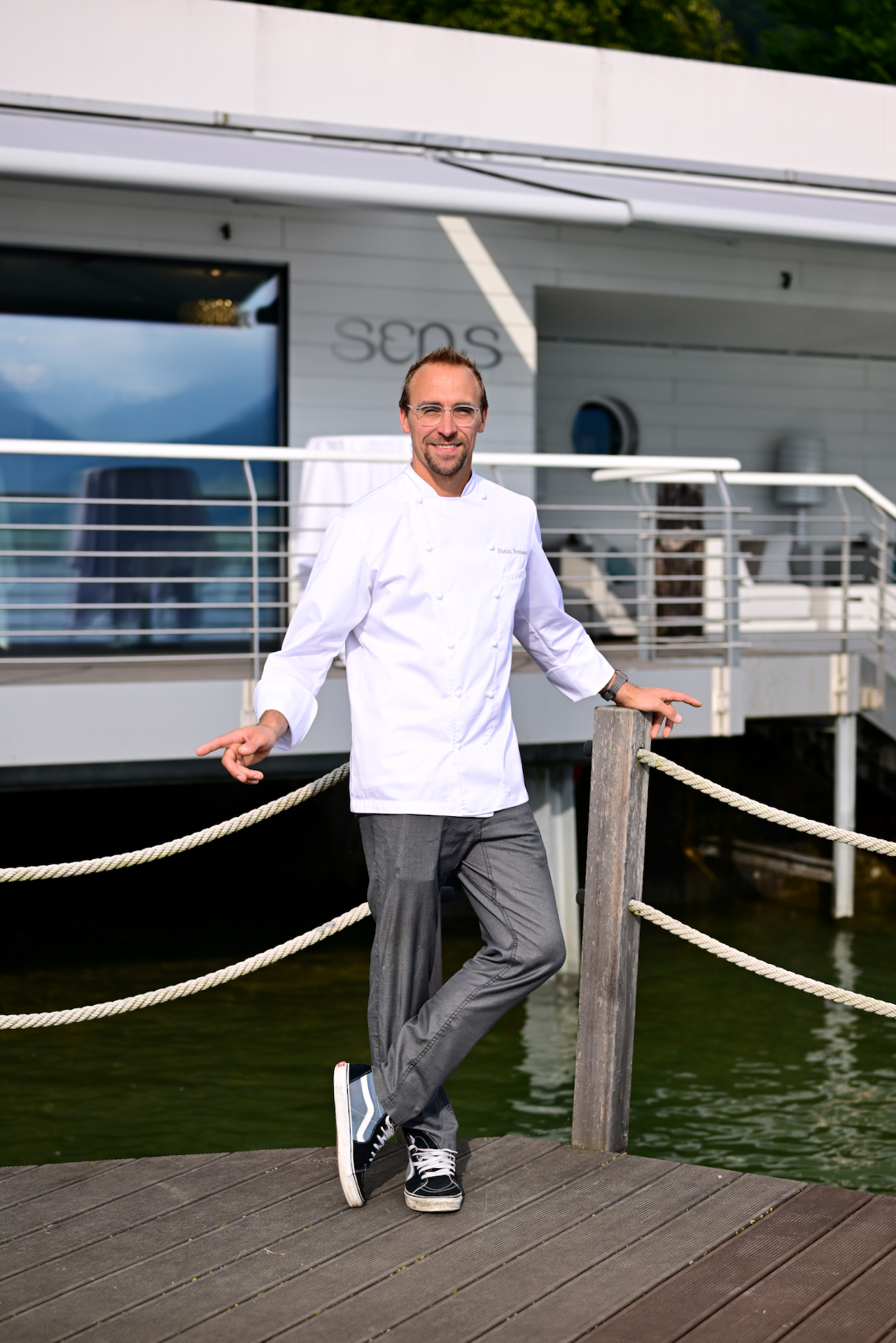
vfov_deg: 39.6
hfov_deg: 27.0
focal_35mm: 50
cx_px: 448
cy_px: 672
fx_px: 1867
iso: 100
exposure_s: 1/1600
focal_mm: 50
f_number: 2.5
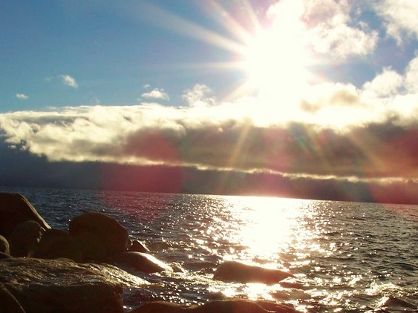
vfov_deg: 25.8
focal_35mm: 56
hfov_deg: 34.3
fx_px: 676
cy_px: 232
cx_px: 225
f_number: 5.6
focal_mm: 6
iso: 80
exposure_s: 1/1000
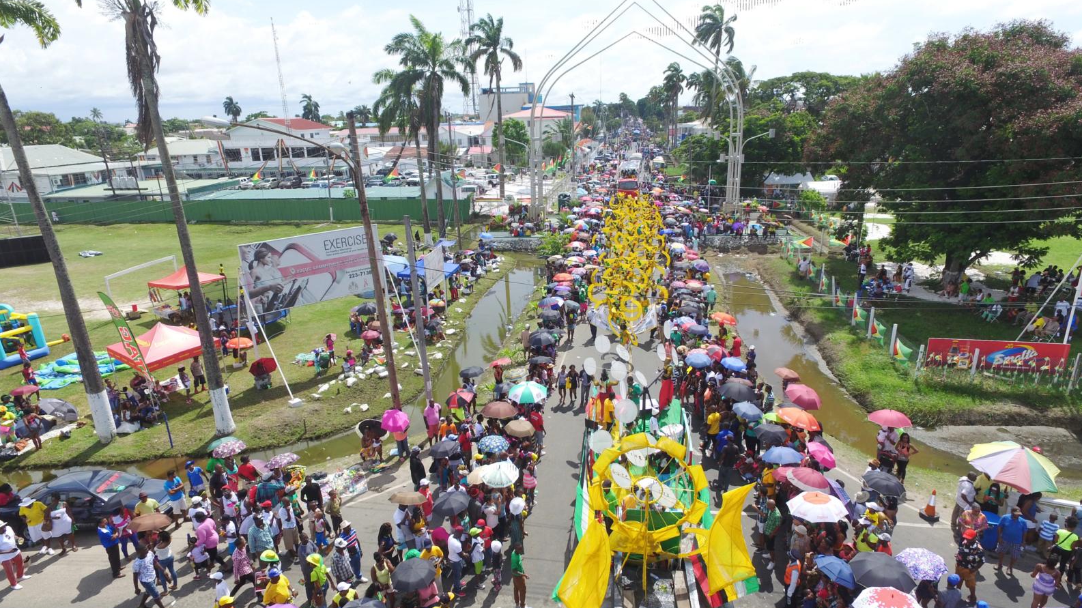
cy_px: 317
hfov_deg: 81.2
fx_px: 631
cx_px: 544
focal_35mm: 22
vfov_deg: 51.4
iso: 100
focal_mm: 3.61
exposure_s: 1/829
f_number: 2.8
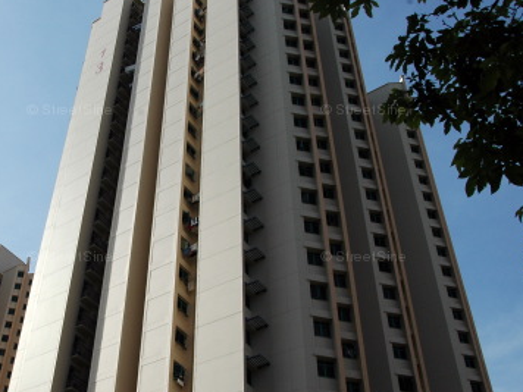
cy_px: 224
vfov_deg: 29.6
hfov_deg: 38.0
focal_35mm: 49
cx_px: 137
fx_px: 740
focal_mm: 22
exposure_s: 1/400
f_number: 11
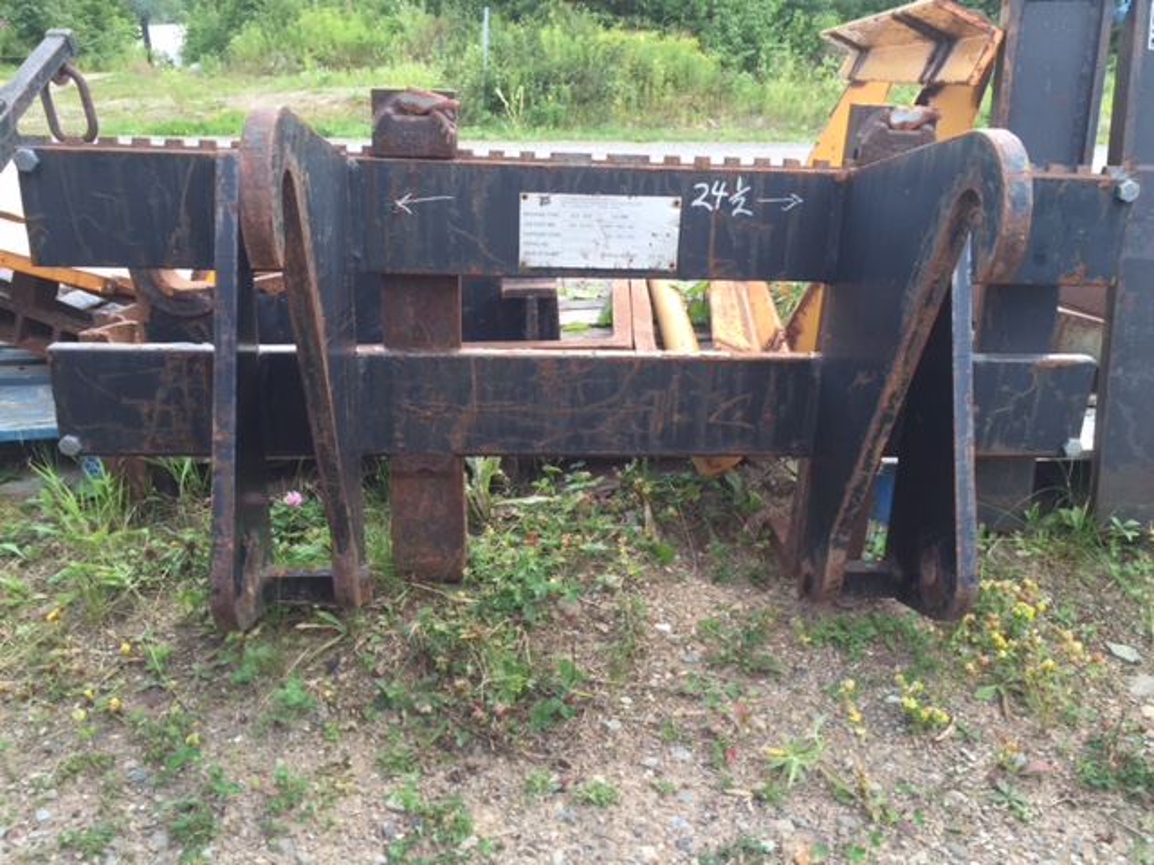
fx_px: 967
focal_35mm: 29
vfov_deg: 48.2
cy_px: 432
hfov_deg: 61.7
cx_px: 577
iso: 32
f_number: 2.2
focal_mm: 4.15
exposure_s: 1/120
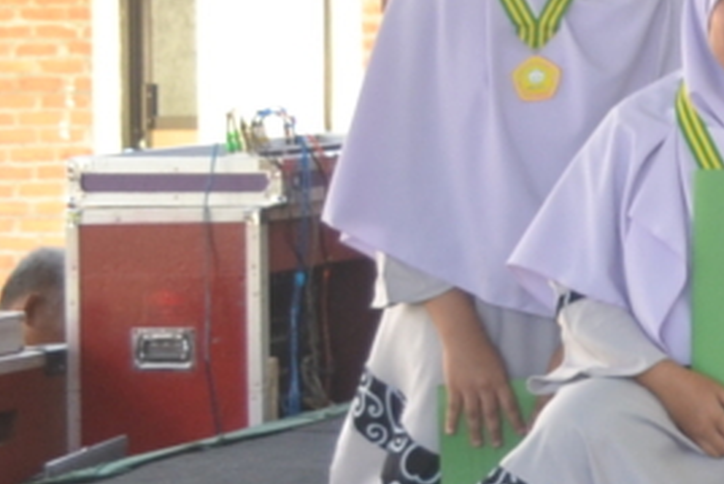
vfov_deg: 8.0
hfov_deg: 9.9
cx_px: 2015
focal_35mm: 168
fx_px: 3380
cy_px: -233
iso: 400
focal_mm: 20
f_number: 3.8
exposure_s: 1/125
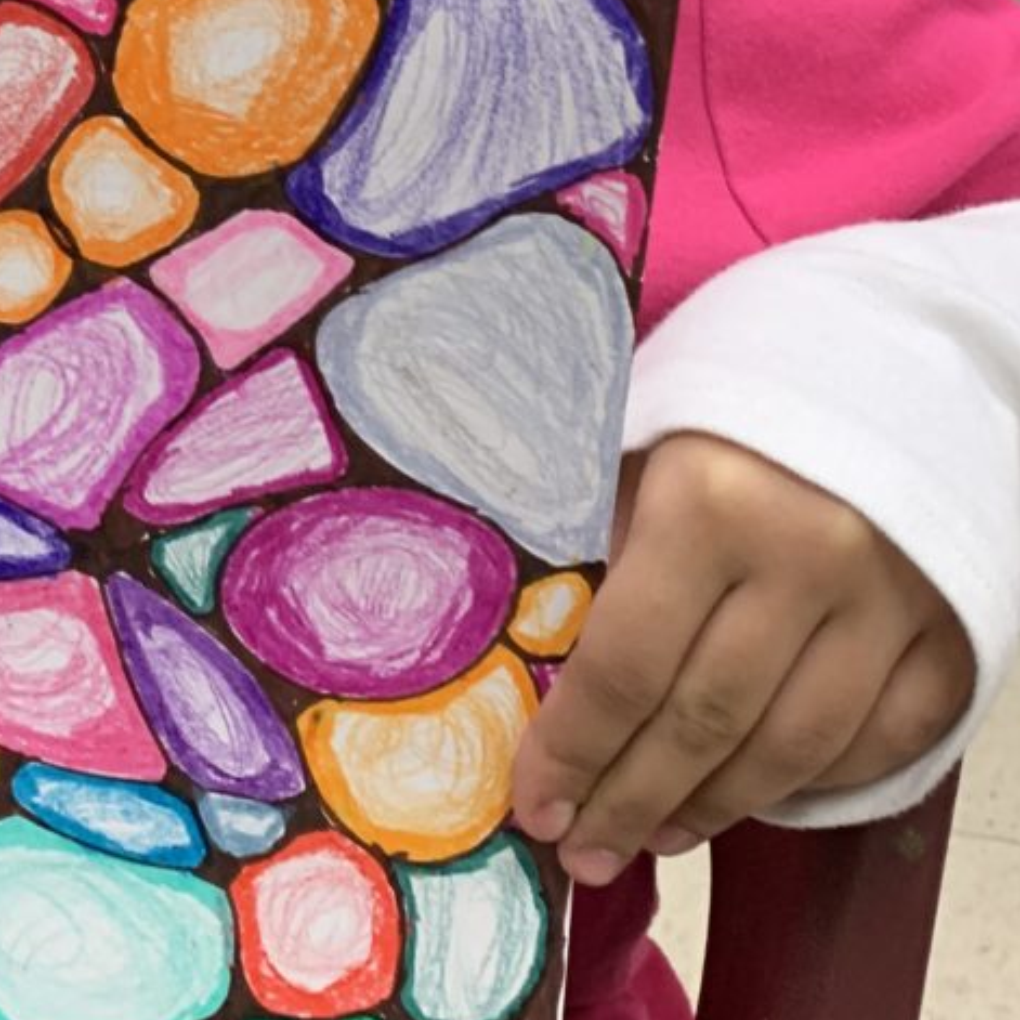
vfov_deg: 21.8
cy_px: -104
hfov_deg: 22.3
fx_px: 2500
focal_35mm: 75
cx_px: 19
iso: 200
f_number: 1.8
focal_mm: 4.25
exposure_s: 1/60
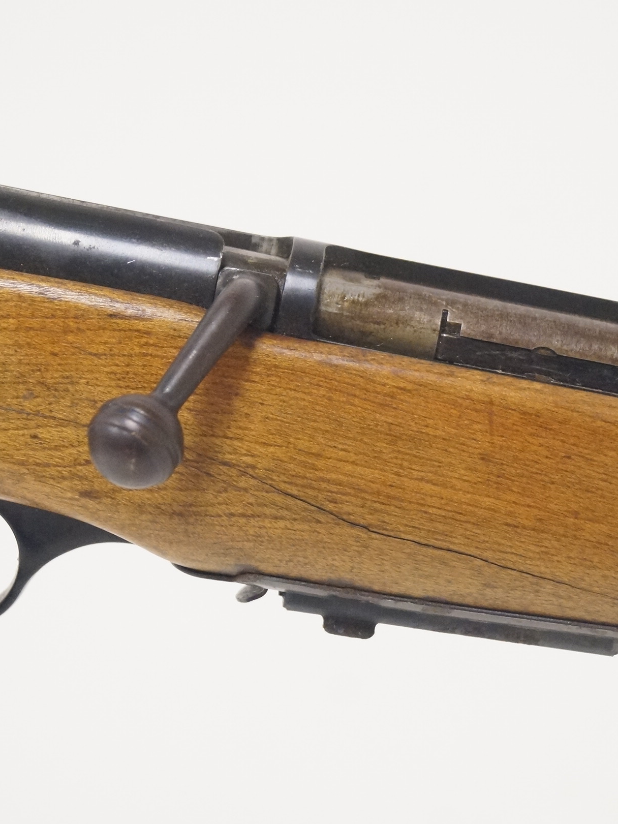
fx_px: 2071
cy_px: 412
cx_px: 421
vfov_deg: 22.5
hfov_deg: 16.9
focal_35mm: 87
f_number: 5.6
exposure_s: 1/80
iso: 3200
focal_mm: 40
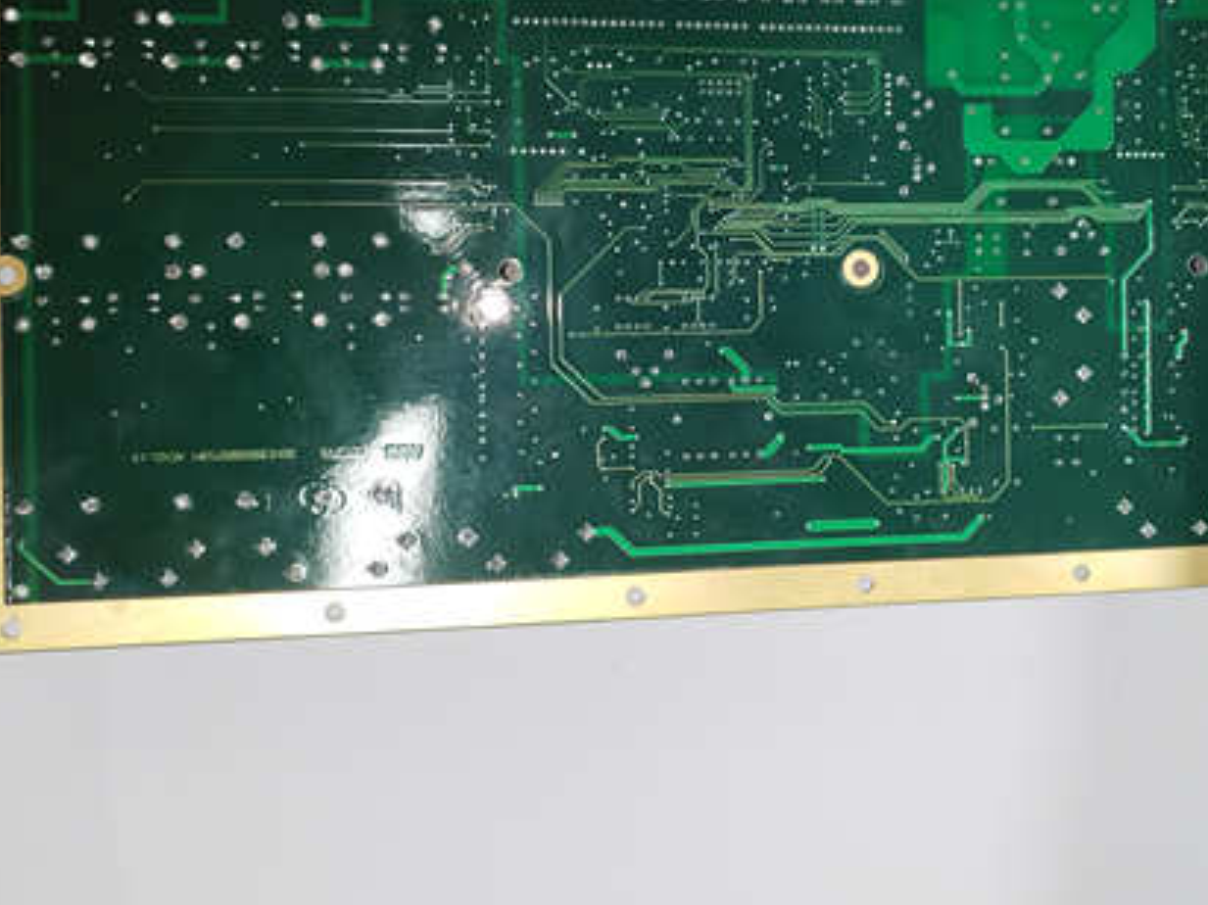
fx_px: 1326
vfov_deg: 37.3
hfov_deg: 48.3
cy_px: 306
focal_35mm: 38
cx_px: 788
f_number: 1.8
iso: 200
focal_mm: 4.75
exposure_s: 1/50
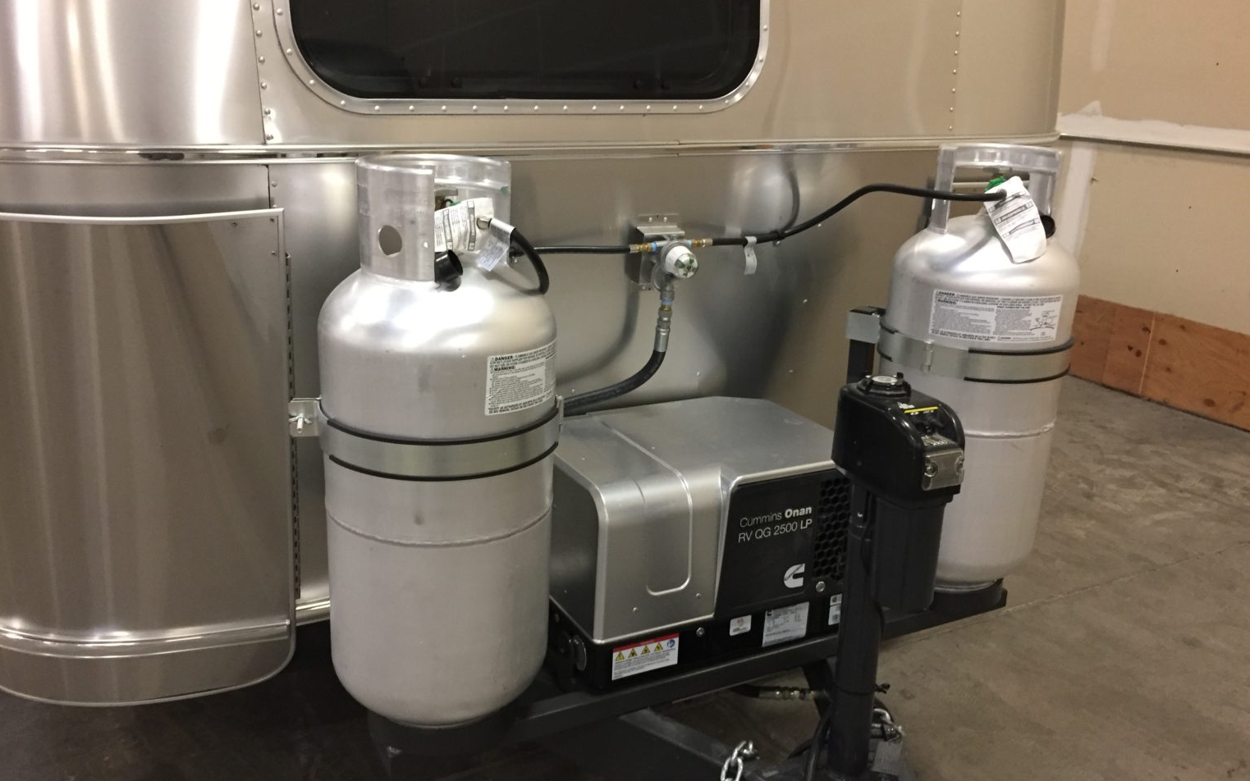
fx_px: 1056
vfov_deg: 40.6
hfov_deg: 61.2
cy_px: 414
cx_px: 628
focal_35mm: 31
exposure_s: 1/17
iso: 250
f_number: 2.2
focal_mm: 4.15
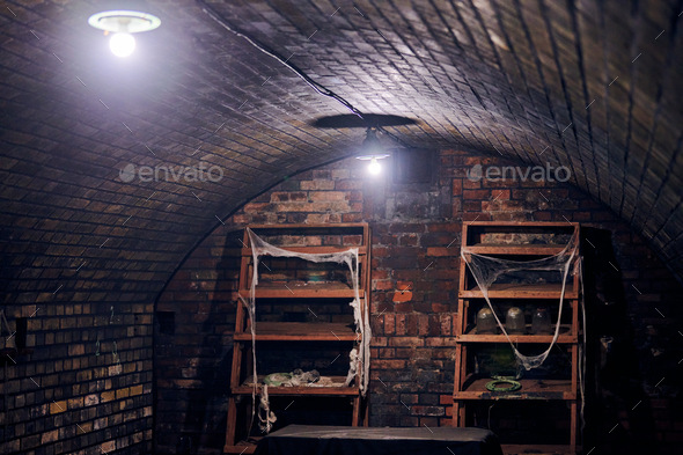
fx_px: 1328
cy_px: 228
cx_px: 342
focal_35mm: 70
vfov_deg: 19.4
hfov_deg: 28.9
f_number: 2.8
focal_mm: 70
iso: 1250
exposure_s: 1/80
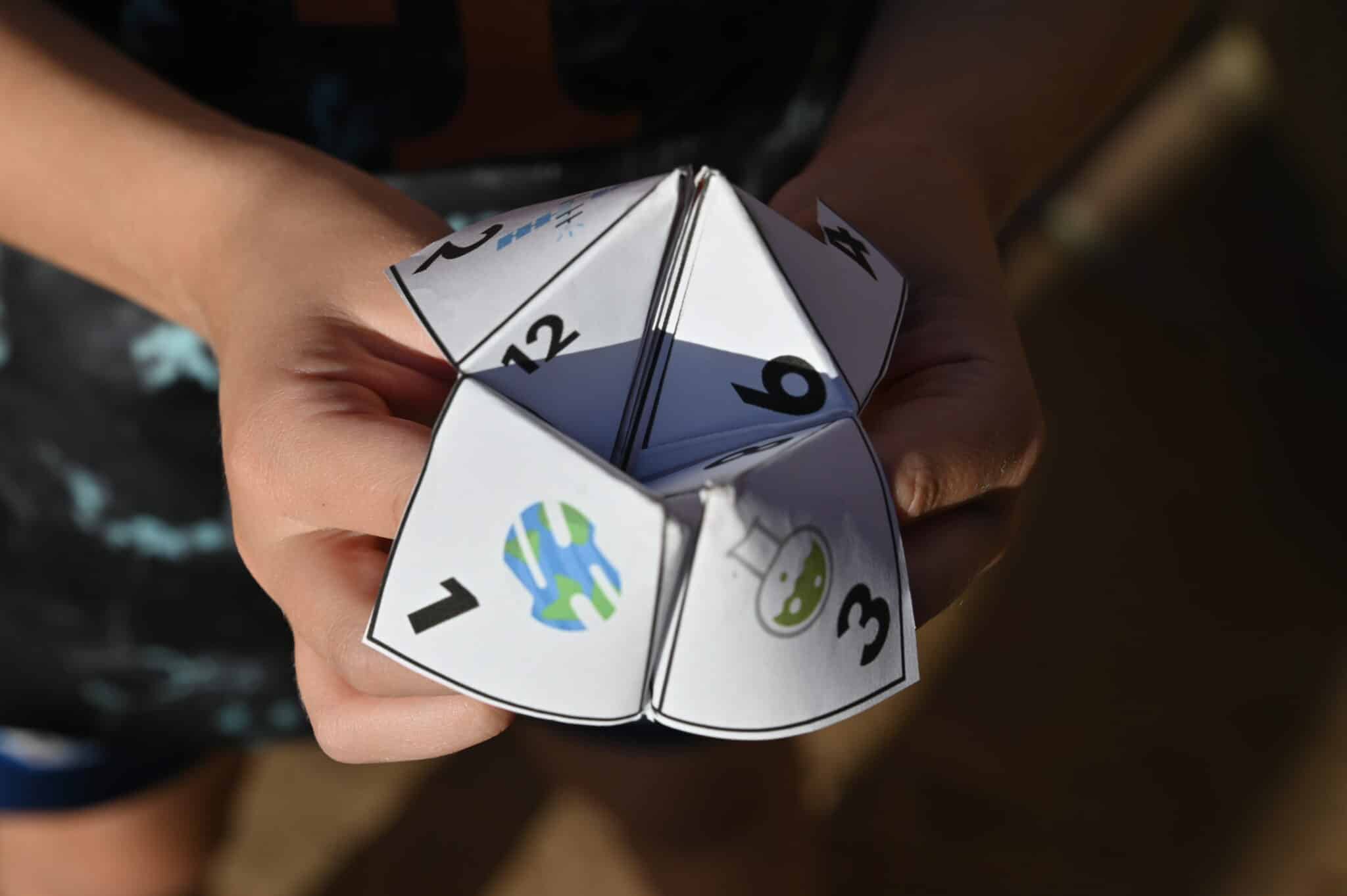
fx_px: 3665
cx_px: 674
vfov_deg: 13.9
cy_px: 448
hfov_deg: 20.8
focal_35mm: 98
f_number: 8
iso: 100
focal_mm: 98
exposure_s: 1/500
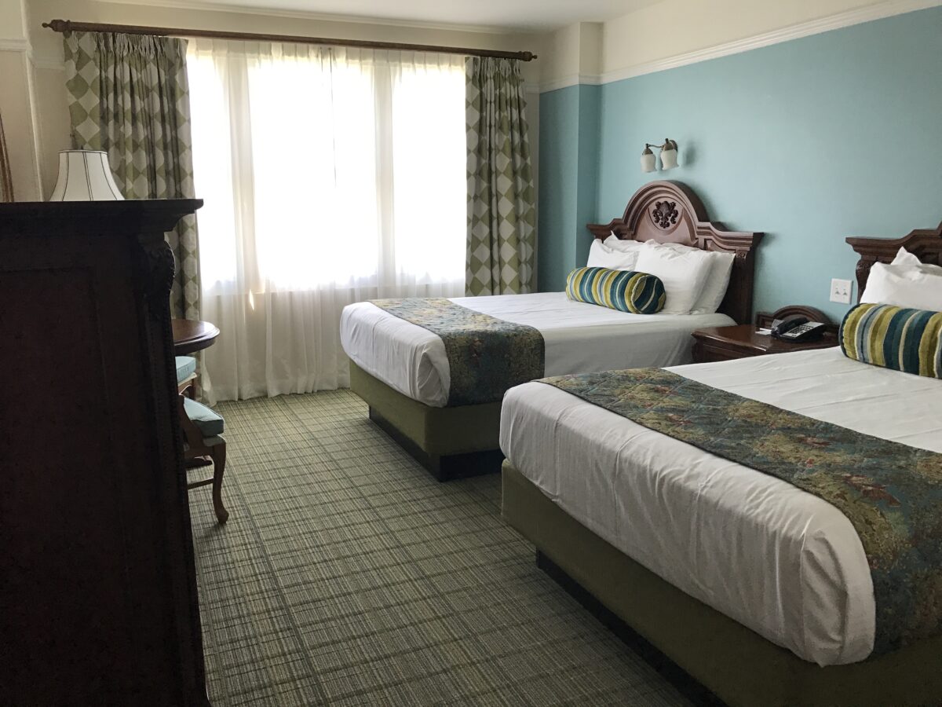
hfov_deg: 63.4
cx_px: 471
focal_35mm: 28
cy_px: 354
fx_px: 762
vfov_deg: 49.7
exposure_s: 1/40
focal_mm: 3.99
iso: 25
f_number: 1.8
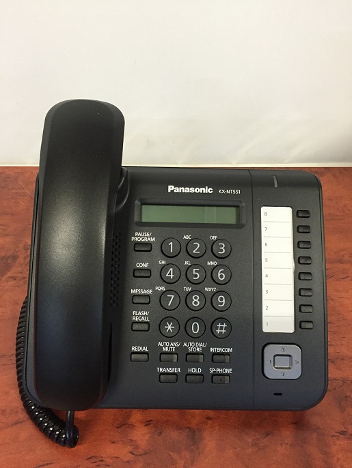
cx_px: 176
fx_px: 393
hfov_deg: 48.3
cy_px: 234
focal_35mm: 29
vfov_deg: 61.6
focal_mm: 4.15
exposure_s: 1/33
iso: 250
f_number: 2.2
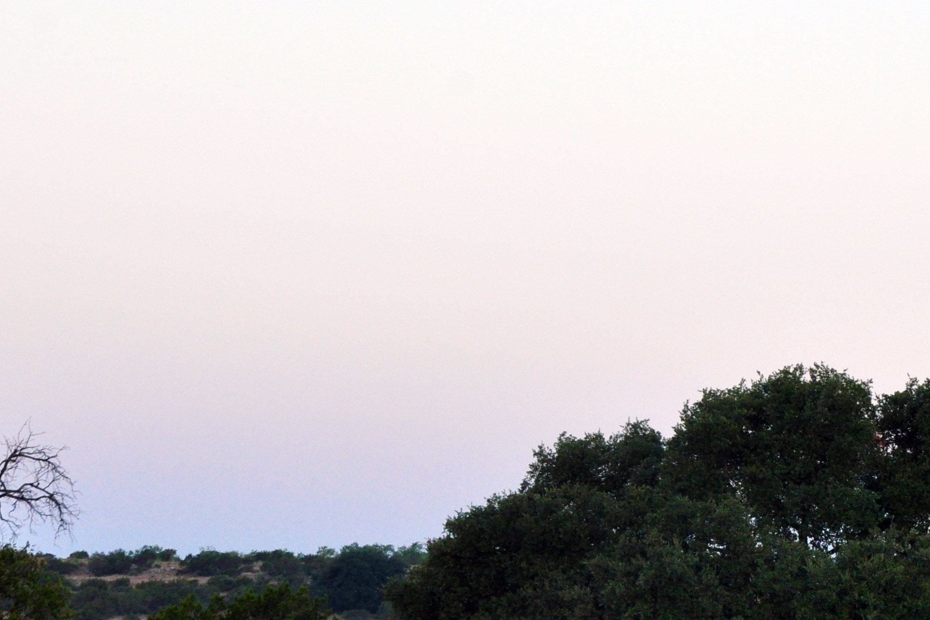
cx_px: 852
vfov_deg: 5.0
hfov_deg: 7.4
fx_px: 7158
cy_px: 608
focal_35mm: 277
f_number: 8
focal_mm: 85
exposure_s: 1/80
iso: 800
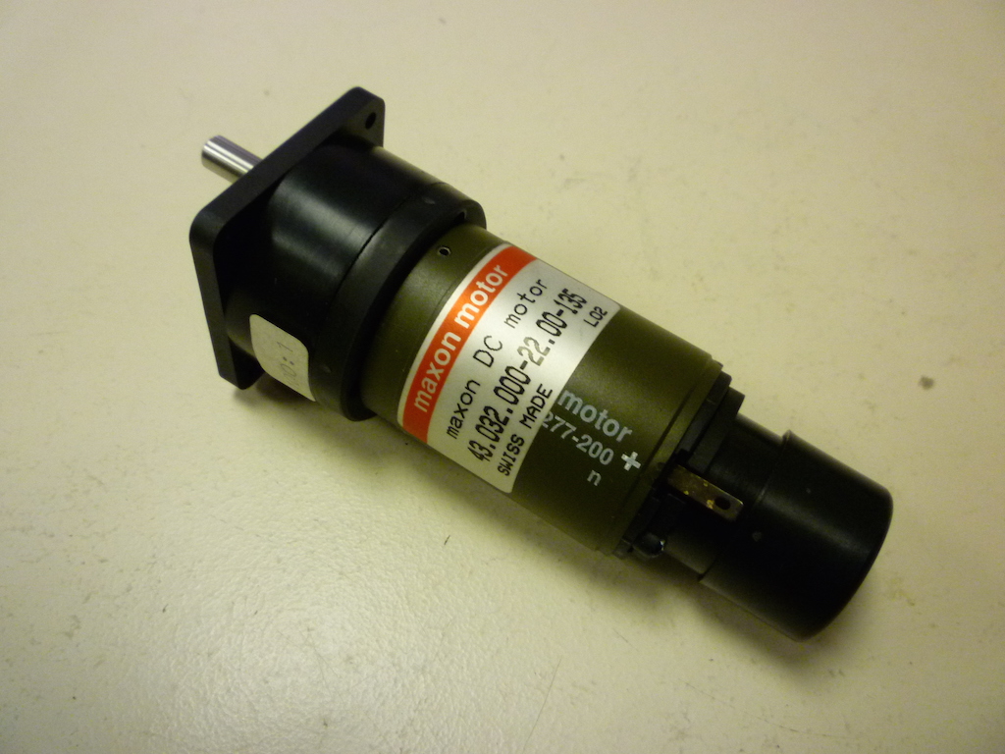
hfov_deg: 61.7
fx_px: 842
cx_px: 502
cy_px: 377
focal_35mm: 29
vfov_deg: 48.2
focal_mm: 5.2
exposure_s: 1/30
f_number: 3.3
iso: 400
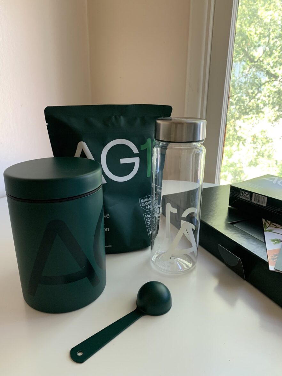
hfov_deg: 53.1
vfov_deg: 67.3
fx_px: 282
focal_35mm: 26
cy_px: 188
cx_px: 141
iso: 125
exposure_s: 1/60
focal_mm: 4.25
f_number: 1.8
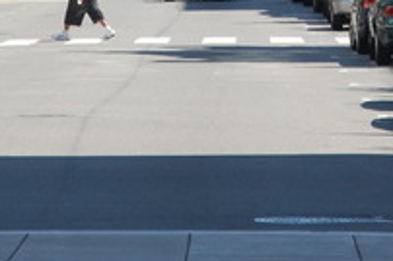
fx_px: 5777
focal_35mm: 530
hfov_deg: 3.9
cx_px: 214
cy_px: -130
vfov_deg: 2.6
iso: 220
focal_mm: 110
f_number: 5.6
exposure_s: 1/500
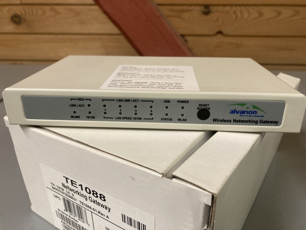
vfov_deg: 49.7
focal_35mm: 28
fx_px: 248
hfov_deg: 63.4
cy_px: 115
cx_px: 153
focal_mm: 3.99
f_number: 1.8
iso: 200
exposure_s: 1/50
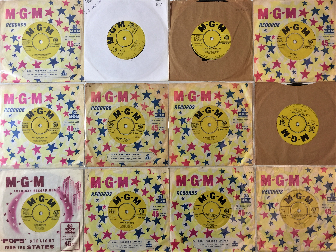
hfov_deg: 61.7
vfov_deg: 48.2
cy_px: 126
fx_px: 281
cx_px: 168
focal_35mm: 29
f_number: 2.2
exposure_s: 1/17
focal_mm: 4.15
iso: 40
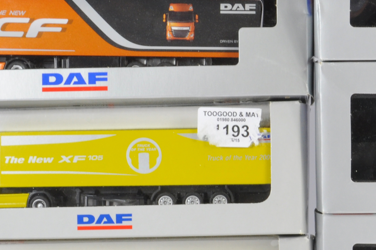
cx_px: 322
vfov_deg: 12.5
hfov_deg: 18.5
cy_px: 201
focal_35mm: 109
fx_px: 1137
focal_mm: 24
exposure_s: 1/13
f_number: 25
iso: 320
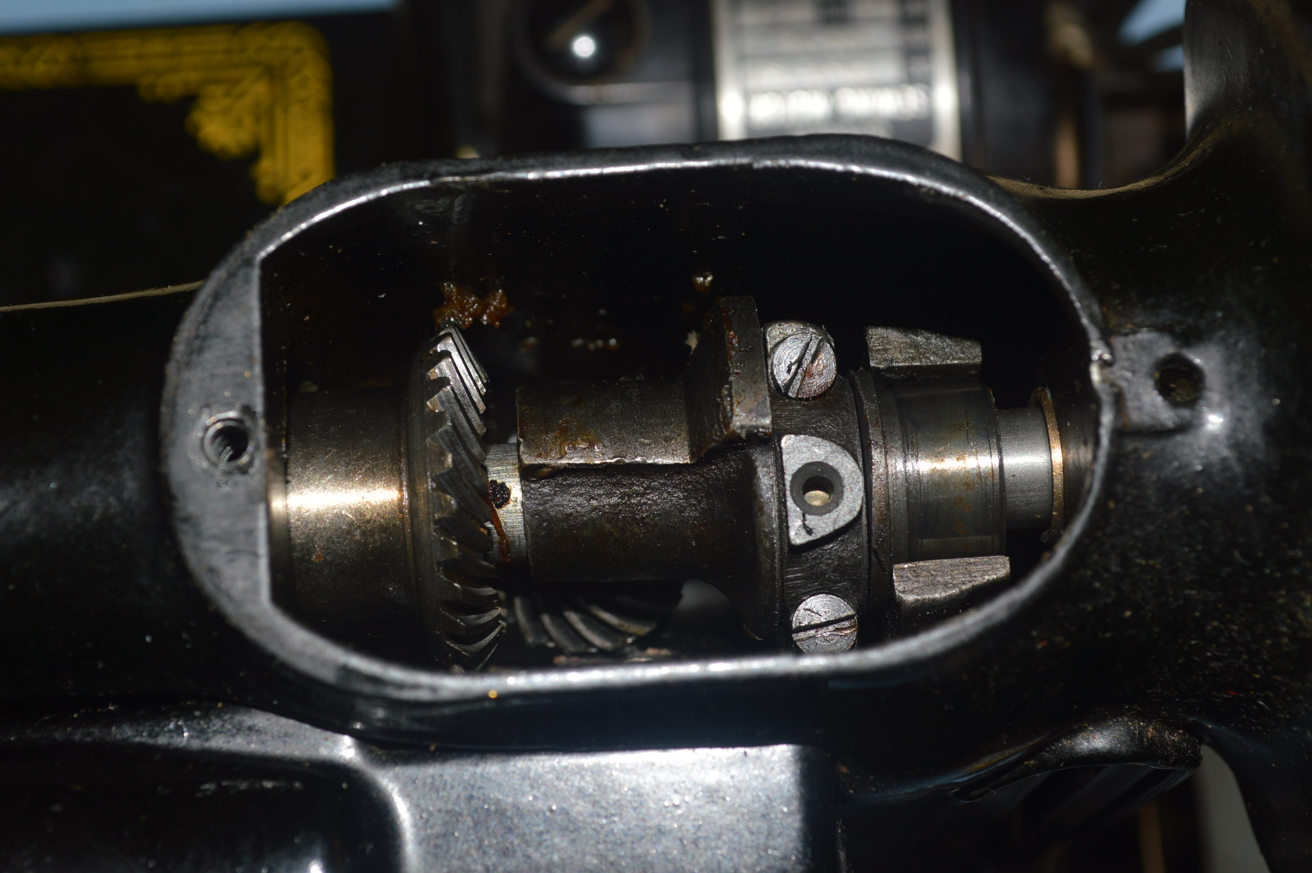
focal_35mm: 69
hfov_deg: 29.3
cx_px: 656
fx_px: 2512
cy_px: 436
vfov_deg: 19.7
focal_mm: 46
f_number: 8
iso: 100
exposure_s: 1/60
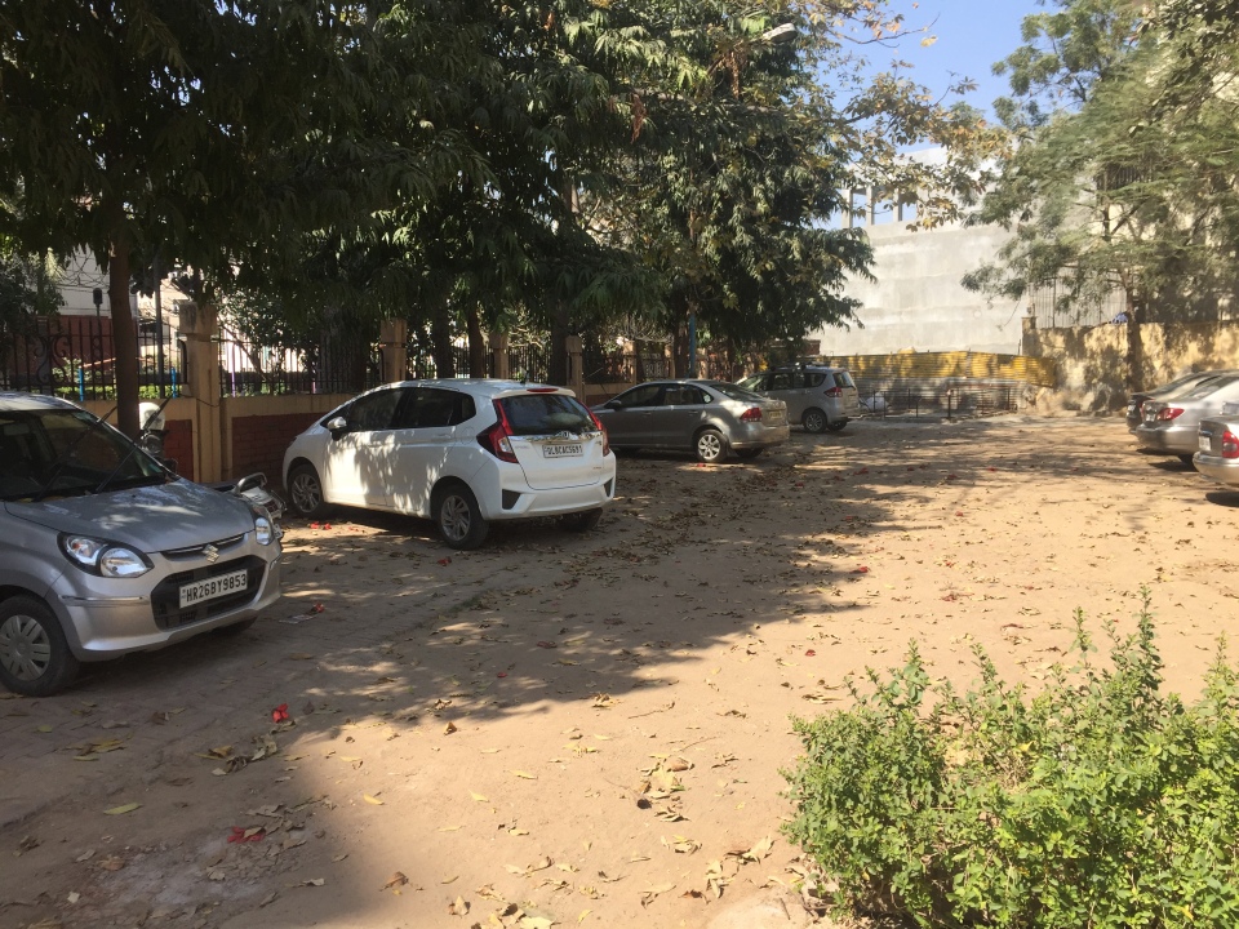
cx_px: 620
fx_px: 1038
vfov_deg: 48.2
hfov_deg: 61.7
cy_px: 464
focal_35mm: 29
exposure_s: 1/1068
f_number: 2.2
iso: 32
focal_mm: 4.15
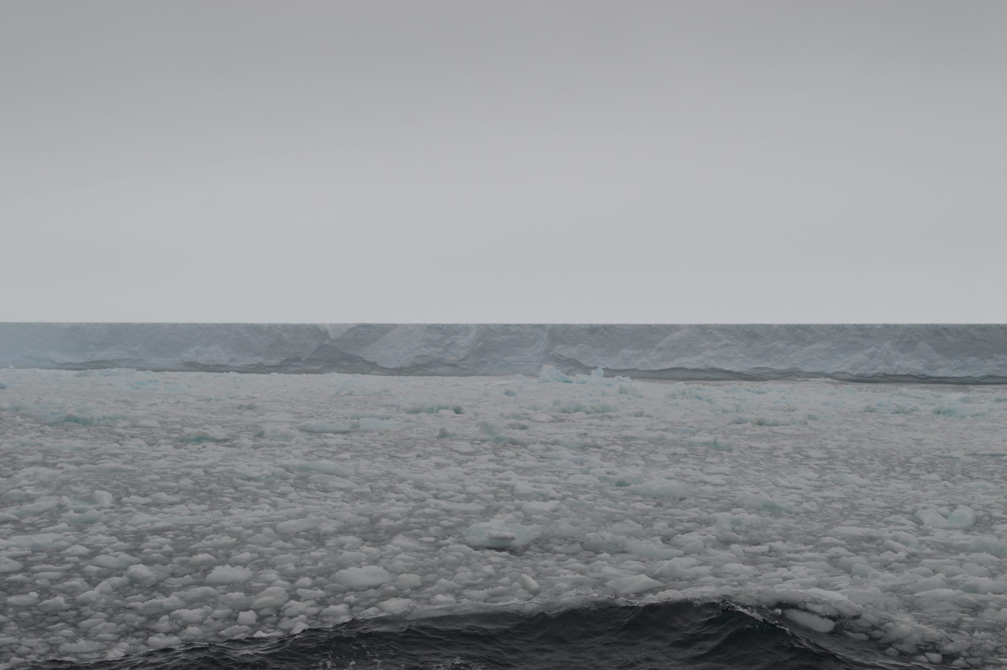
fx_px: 1761
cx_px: 504
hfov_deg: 31.9
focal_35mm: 63
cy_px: 335
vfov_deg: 21.5
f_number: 9
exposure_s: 1/320
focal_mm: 42
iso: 100
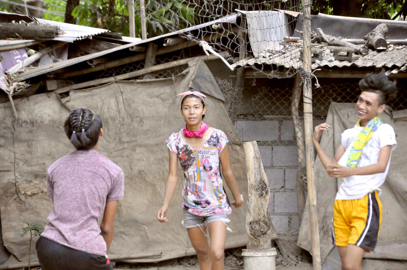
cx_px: 204
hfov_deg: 14.0
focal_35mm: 147
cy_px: 135
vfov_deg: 9.3
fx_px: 1660
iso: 3200
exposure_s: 1/400
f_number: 9
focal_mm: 98
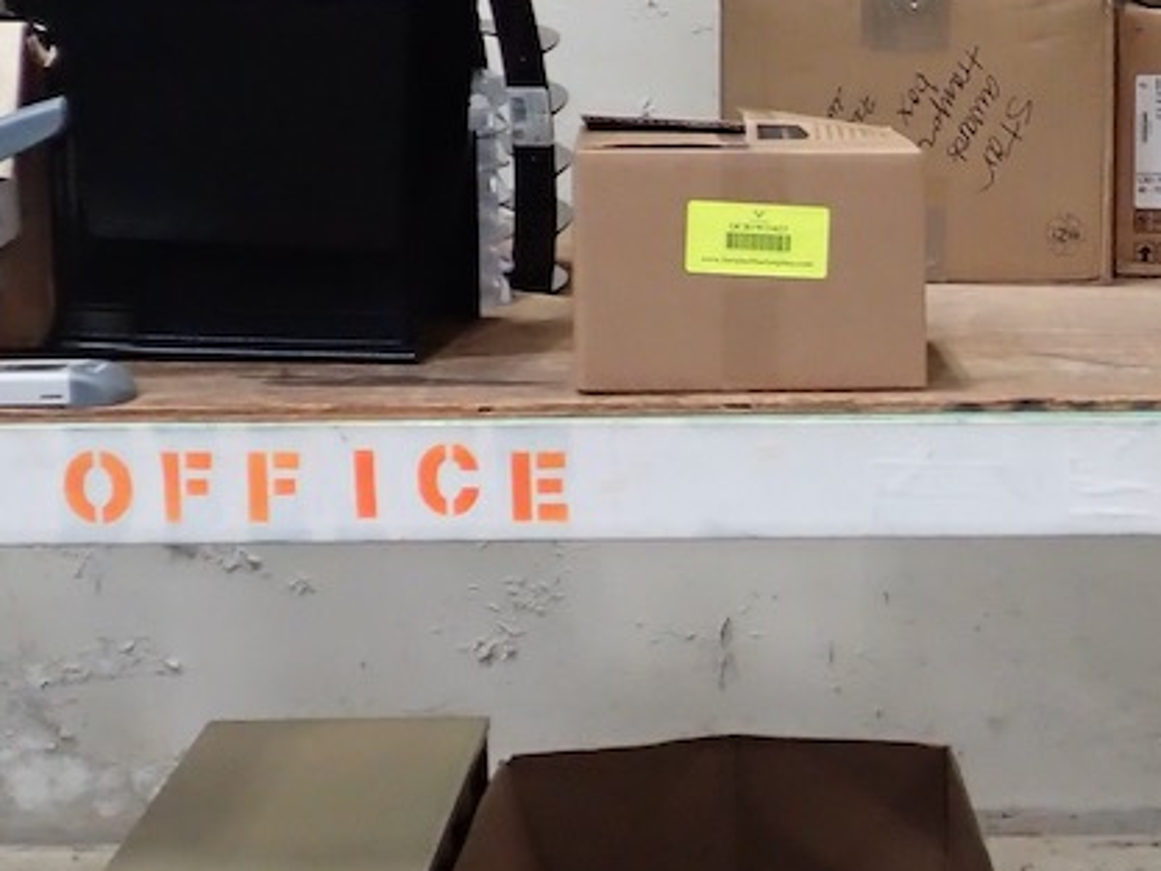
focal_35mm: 92
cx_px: 1091
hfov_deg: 20.8
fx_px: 3087
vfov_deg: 16.0
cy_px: 707
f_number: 2.3
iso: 400
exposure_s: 1/30
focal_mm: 5.5
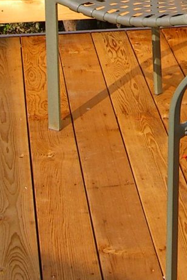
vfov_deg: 12.1
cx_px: 264
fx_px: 1292
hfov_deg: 8.1
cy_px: -54
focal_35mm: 166
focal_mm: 7.9
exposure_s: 1/320
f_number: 4
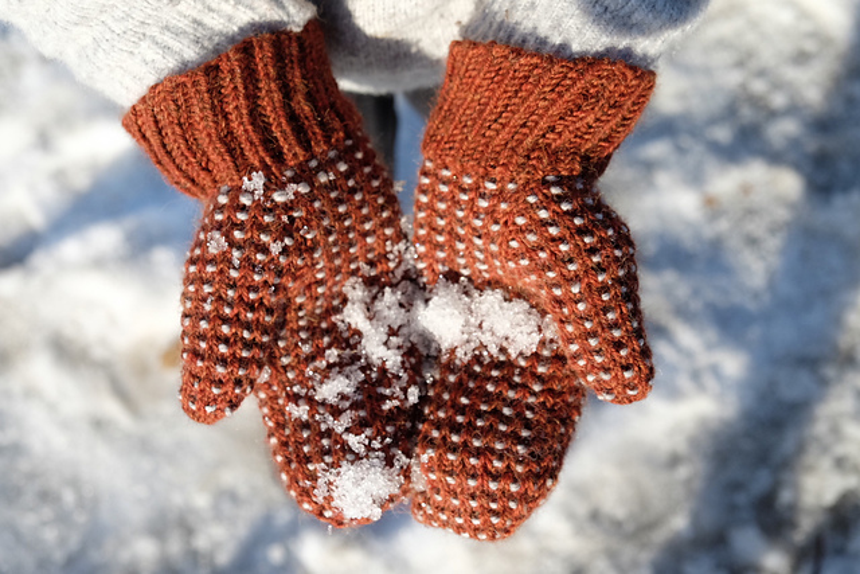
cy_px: 287
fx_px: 1219
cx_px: 430
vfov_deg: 26.5
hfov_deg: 38.9
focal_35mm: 51
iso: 1600
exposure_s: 1/4000
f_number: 4.5
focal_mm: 34.3
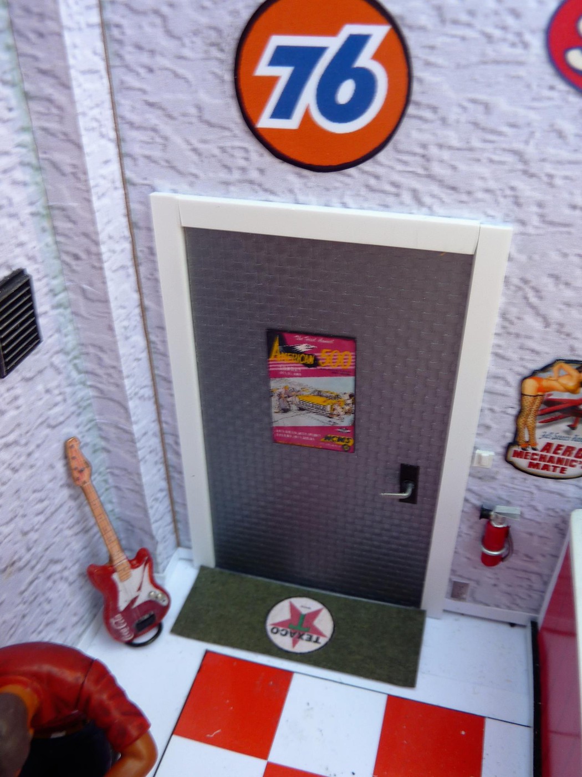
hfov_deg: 48.2
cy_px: 388
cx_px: 291
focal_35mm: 29
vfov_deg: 61.7
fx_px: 650
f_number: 3.4
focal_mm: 4.7
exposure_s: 1/40
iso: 80
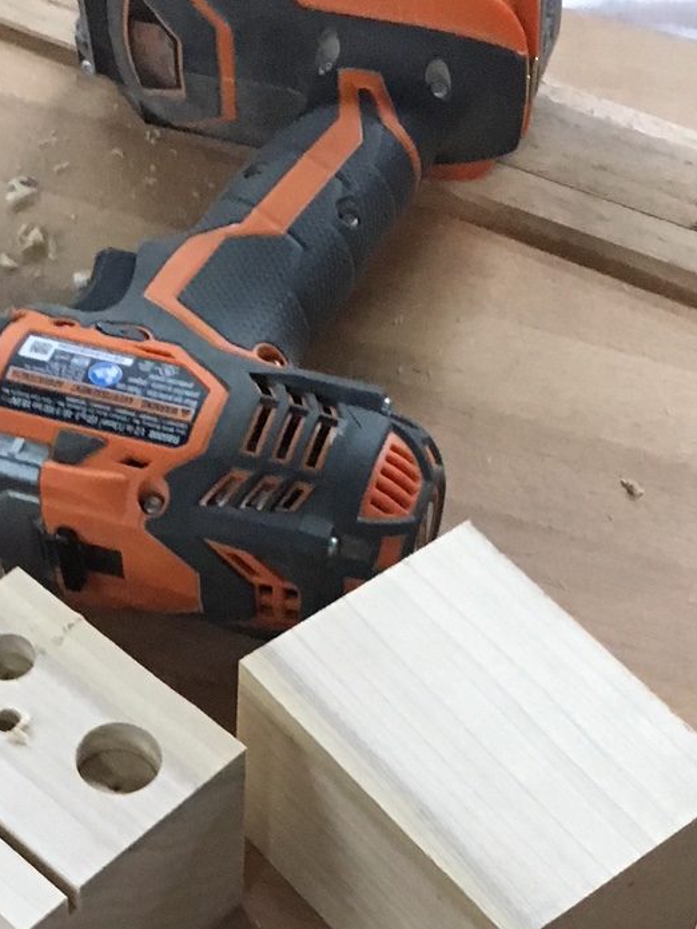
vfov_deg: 22.4
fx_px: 2255
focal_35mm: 84
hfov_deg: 17.4
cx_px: 128
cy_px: 918
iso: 200
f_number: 2.2
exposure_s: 1/30
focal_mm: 4.15
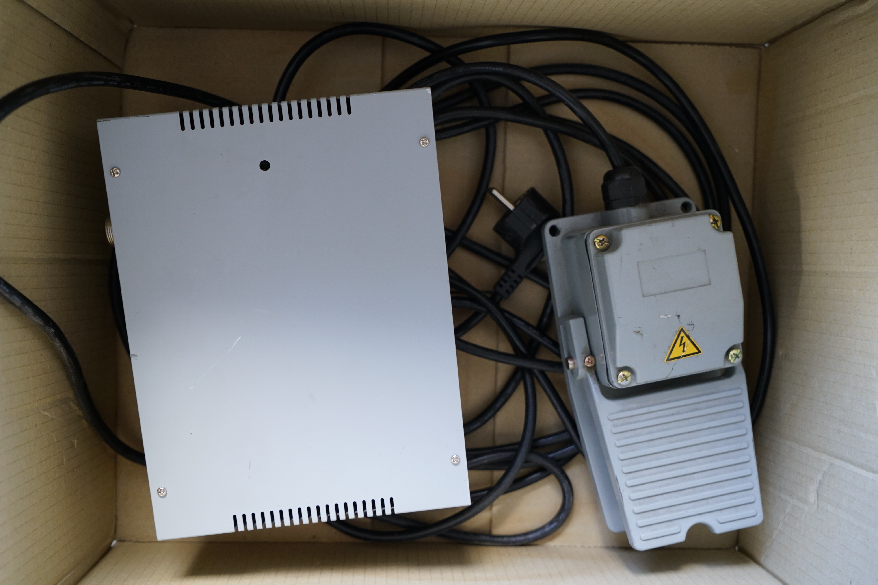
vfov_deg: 36.9
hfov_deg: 53.1
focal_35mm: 36
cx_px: 439
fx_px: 878
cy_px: 292
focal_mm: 36
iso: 1000
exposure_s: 1/60
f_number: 4
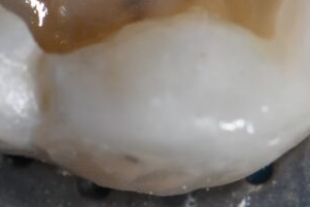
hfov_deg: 3.9
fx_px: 4600
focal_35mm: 534
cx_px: 128
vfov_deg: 2.6
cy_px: -41
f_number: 32
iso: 200
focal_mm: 105
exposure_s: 1/160
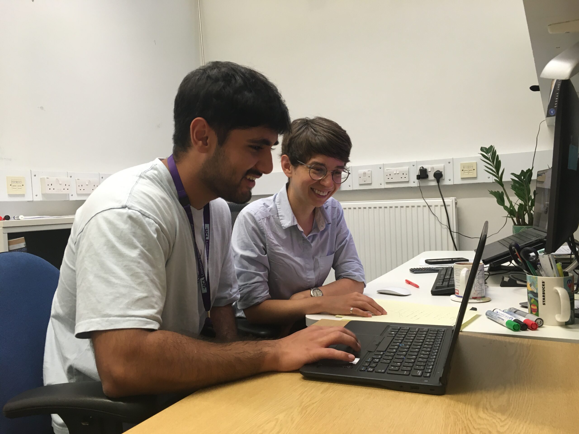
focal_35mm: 29
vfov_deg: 48.2
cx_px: 290
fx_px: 485
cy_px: 217
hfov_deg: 61.7
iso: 100
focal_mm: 4.15
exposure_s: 1/33
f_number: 2.2
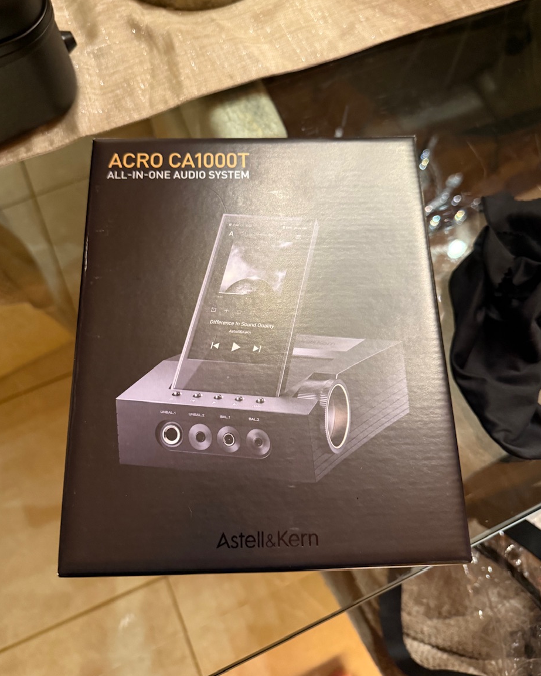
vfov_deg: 65.9
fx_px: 520
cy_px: 308
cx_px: 270
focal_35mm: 26
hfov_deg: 55.0
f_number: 1.78
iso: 640
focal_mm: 6.76
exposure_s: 1/40
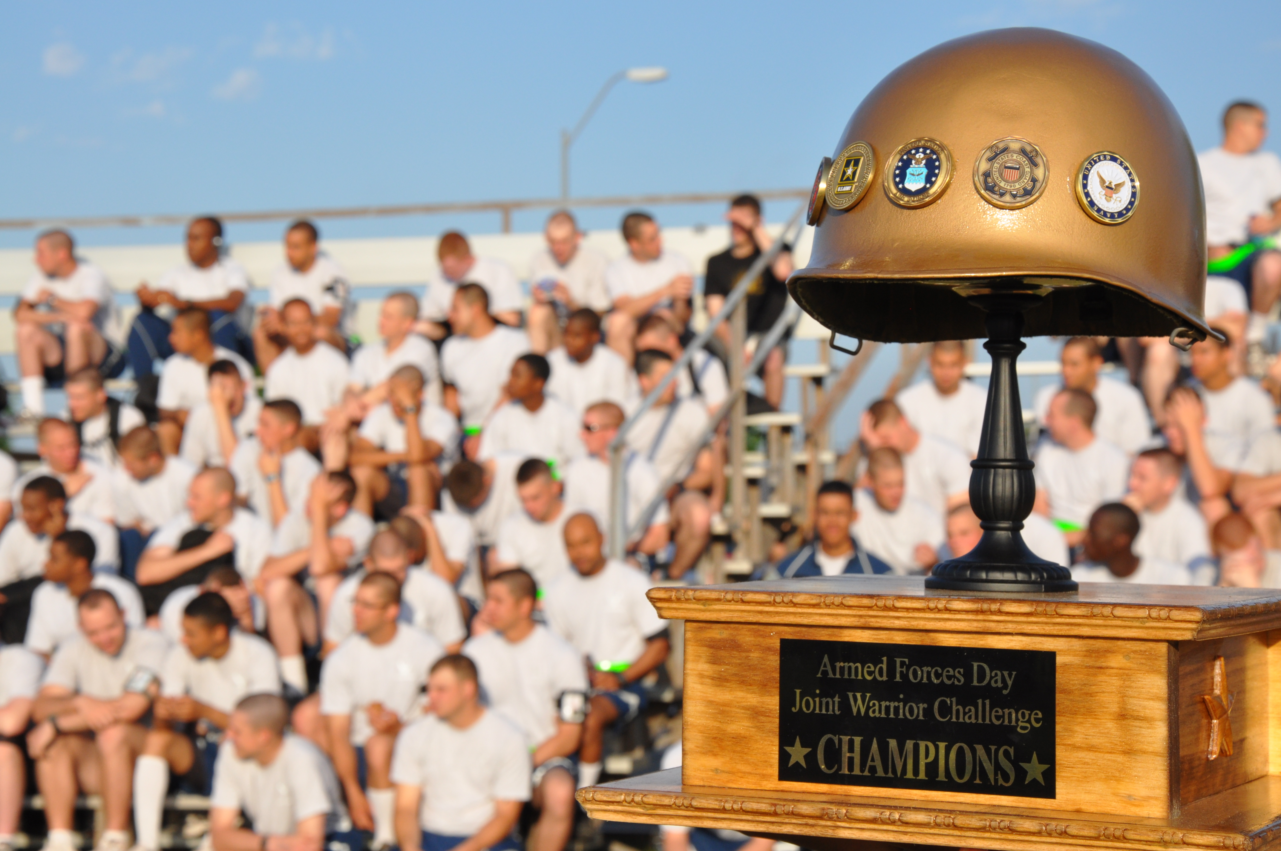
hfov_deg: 26.0
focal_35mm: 78
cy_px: 426
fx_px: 2772
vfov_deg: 17.4
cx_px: 640
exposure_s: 1/500
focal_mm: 52
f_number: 11
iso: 400
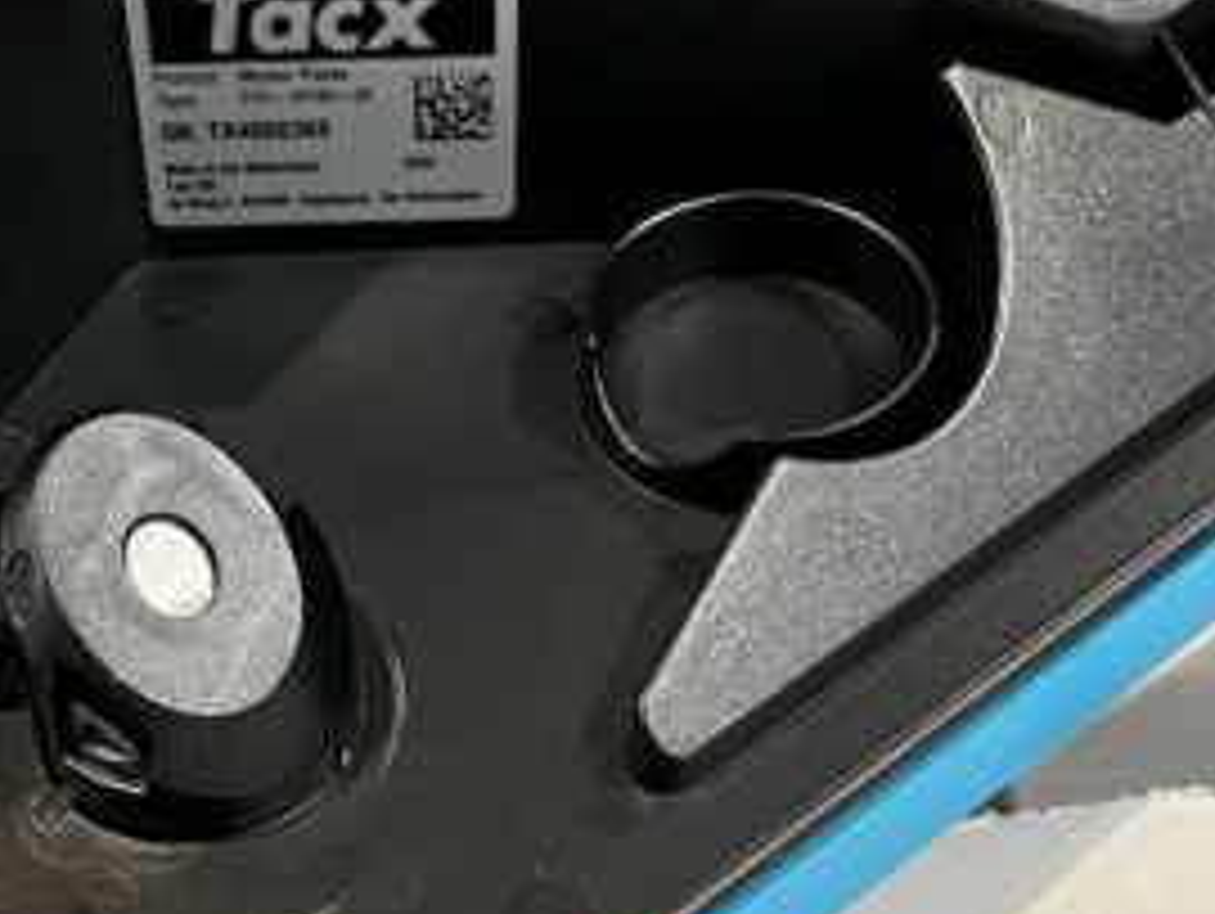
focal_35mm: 77
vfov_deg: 18.7
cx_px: 428
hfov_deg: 25.2
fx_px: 2705
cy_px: 891
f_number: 1.6
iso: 250
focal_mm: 5.1
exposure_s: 1/60
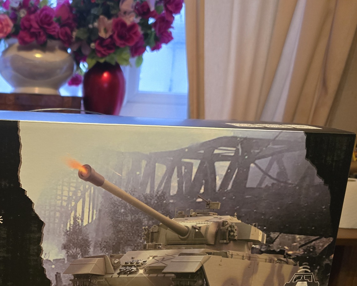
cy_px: 203
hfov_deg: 43.1
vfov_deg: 36.7
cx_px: 59
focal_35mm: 40
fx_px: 423
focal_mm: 6.3
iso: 640
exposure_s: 1/60
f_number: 1.7
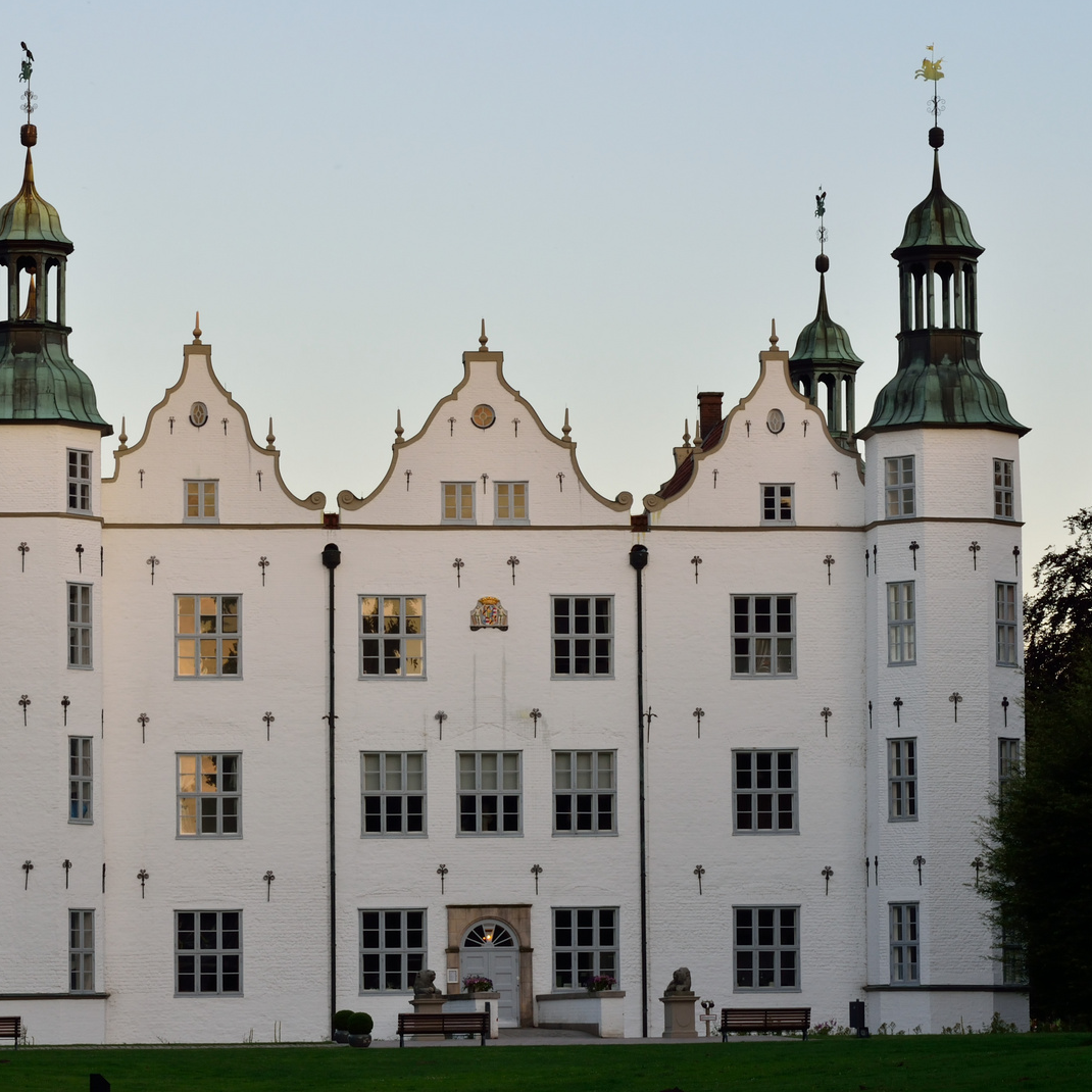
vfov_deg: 13.6
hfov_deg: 13.6
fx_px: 4568
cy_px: 549
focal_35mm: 128
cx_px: 524
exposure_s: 1/60
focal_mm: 66
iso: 200
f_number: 10
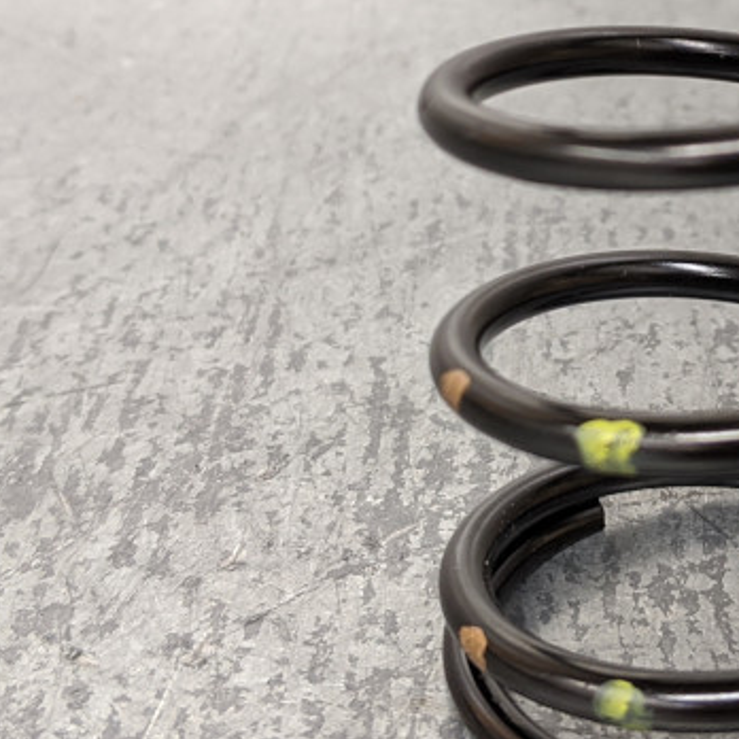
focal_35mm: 83
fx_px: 2005
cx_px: 612
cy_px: 107
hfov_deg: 20.6
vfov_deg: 20.6
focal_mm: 4.44
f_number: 1.8
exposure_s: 1/24
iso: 110
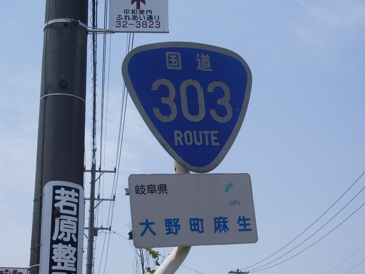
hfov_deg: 26.3
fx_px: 780
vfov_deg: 19.9
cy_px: 137
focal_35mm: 74
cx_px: 182
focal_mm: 12.2
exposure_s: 1/320
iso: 50
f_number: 6.2
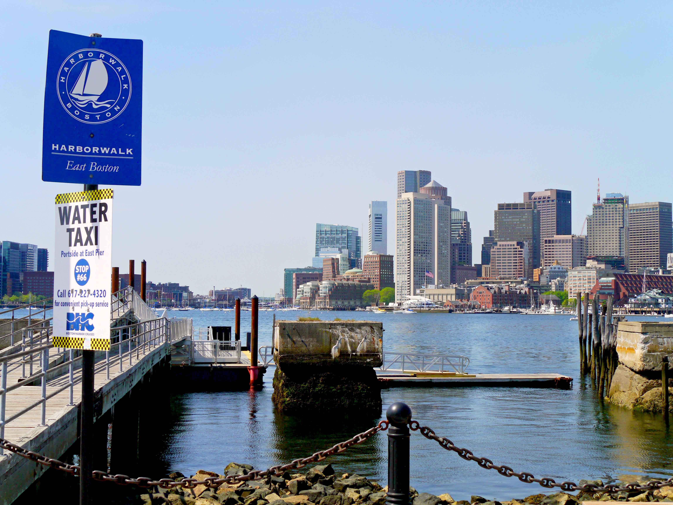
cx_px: 336
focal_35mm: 56
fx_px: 1089
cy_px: 252
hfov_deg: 34.3
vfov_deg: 26.1
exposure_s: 1/400
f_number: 9
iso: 160
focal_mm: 28
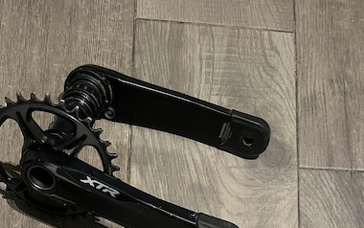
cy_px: 365
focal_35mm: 58
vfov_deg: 19.0
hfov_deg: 34.6
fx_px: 576
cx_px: 112
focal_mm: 5.1
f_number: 1.6
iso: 320
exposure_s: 1/60
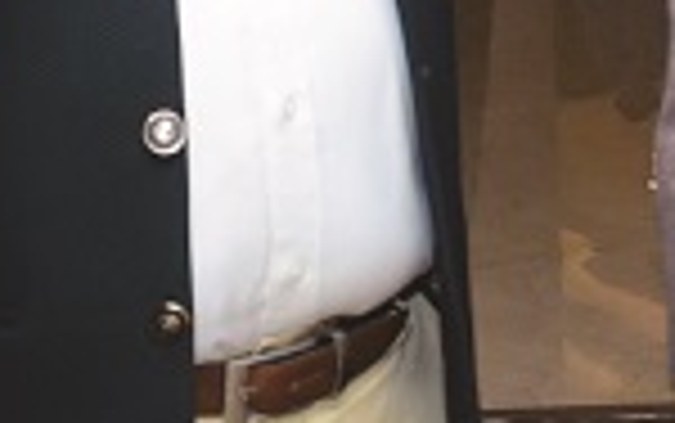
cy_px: -288
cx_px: 621
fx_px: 4510
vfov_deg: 5.3
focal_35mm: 245
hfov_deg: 8.5
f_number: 5.6
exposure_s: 1/100
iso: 640
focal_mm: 24
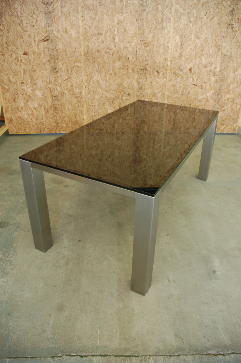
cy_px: 182
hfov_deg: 47.9
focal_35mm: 27
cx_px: 120
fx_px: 272
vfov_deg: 67.4
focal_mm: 18
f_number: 3.5
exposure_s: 1/30
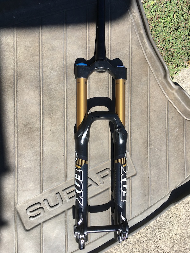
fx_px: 212
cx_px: 95
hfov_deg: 48.2
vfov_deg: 61.7
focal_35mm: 29
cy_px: 126
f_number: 2.2
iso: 25
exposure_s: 1/916
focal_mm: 4.15
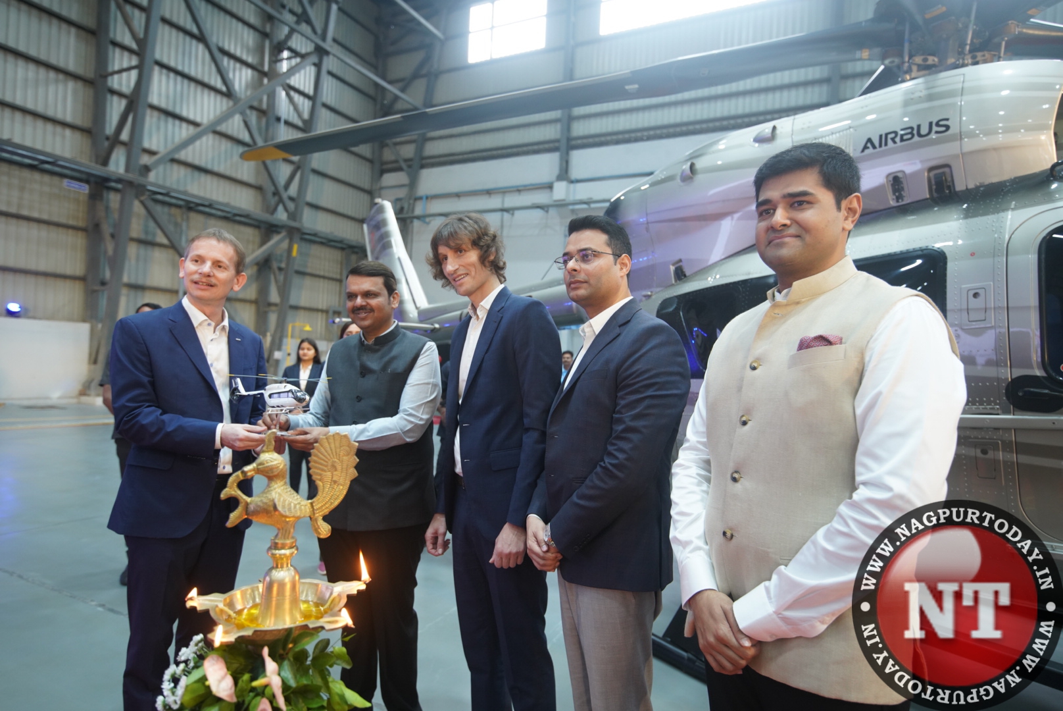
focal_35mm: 20
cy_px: 356
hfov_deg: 83.9
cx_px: 532
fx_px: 591
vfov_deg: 62.0
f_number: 2.8
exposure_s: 1/250
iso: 1600
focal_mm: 20
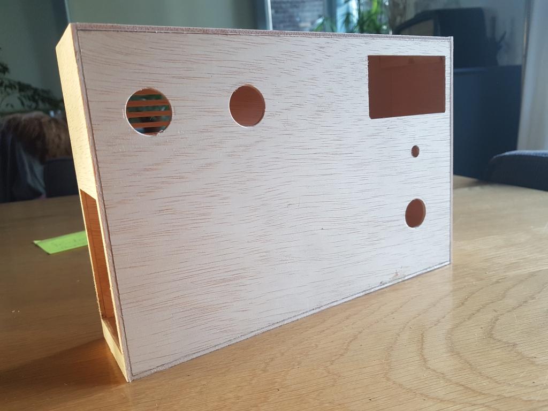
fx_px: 412
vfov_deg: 53.1
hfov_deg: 67.3
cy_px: 206
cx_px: 274
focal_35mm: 26
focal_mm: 4.2
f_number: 1.7
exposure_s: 1/60
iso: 100
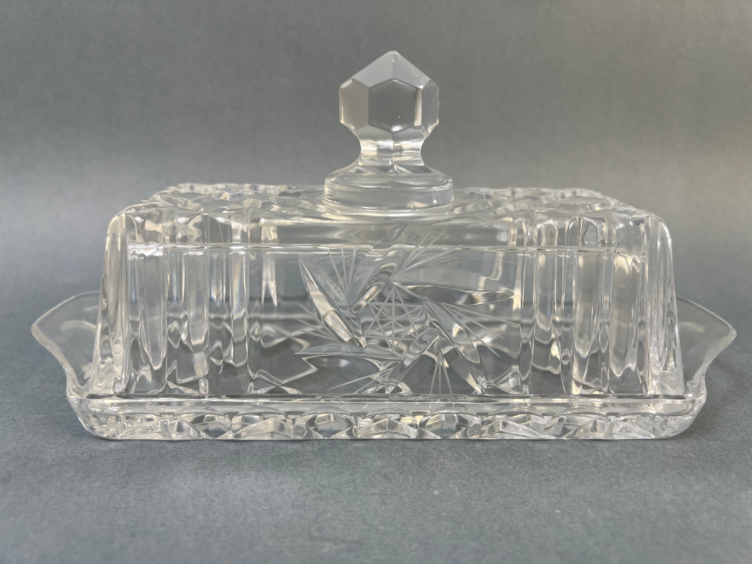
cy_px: 282
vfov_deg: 53.1
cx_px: 376
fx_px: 565
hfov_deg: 67.3
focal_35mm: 26
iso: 40
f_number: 1.5
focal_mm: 5.7
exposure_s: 1/120
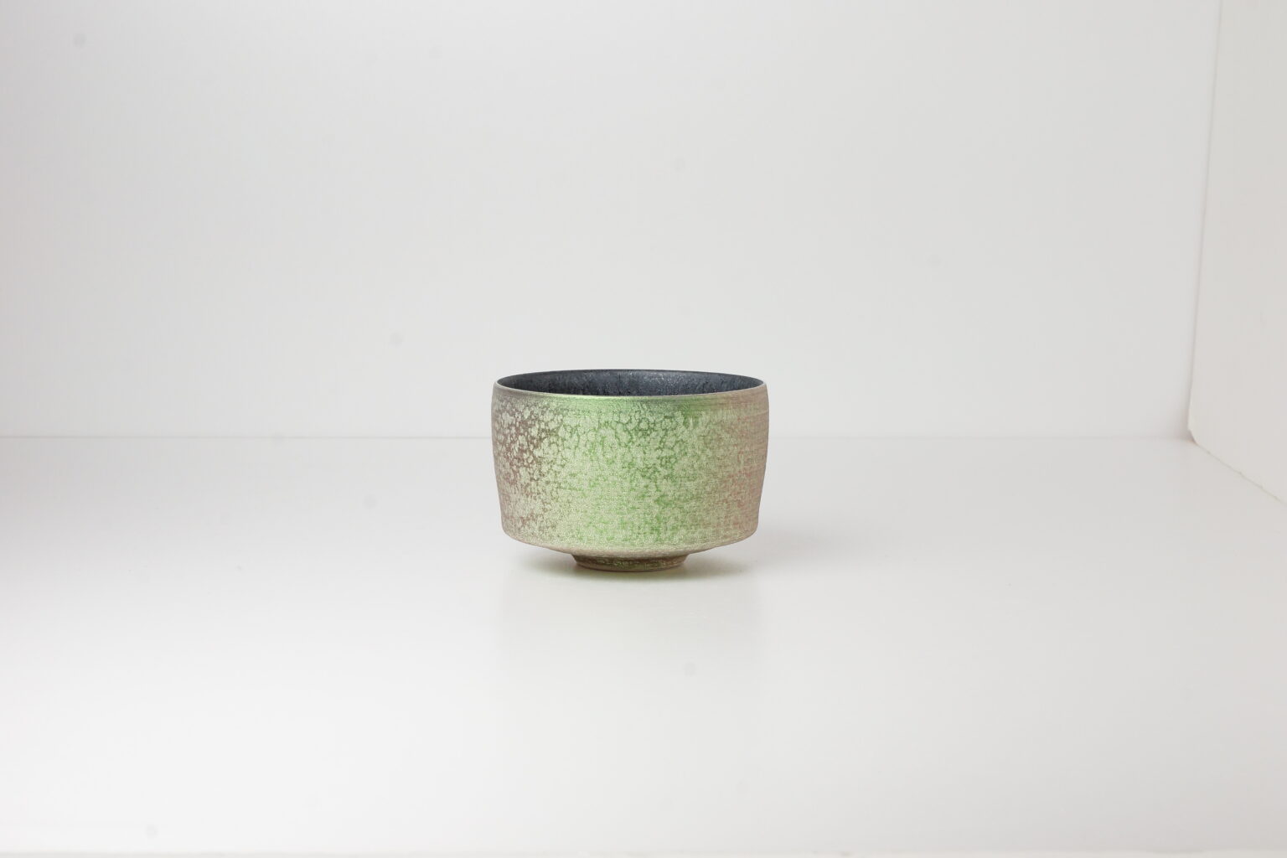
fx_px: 2681
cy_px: 429
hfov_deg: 27.0
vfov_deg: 18.2
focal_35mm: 75
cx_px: 644
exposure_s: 1/15
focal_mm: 50
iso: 400
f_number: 14
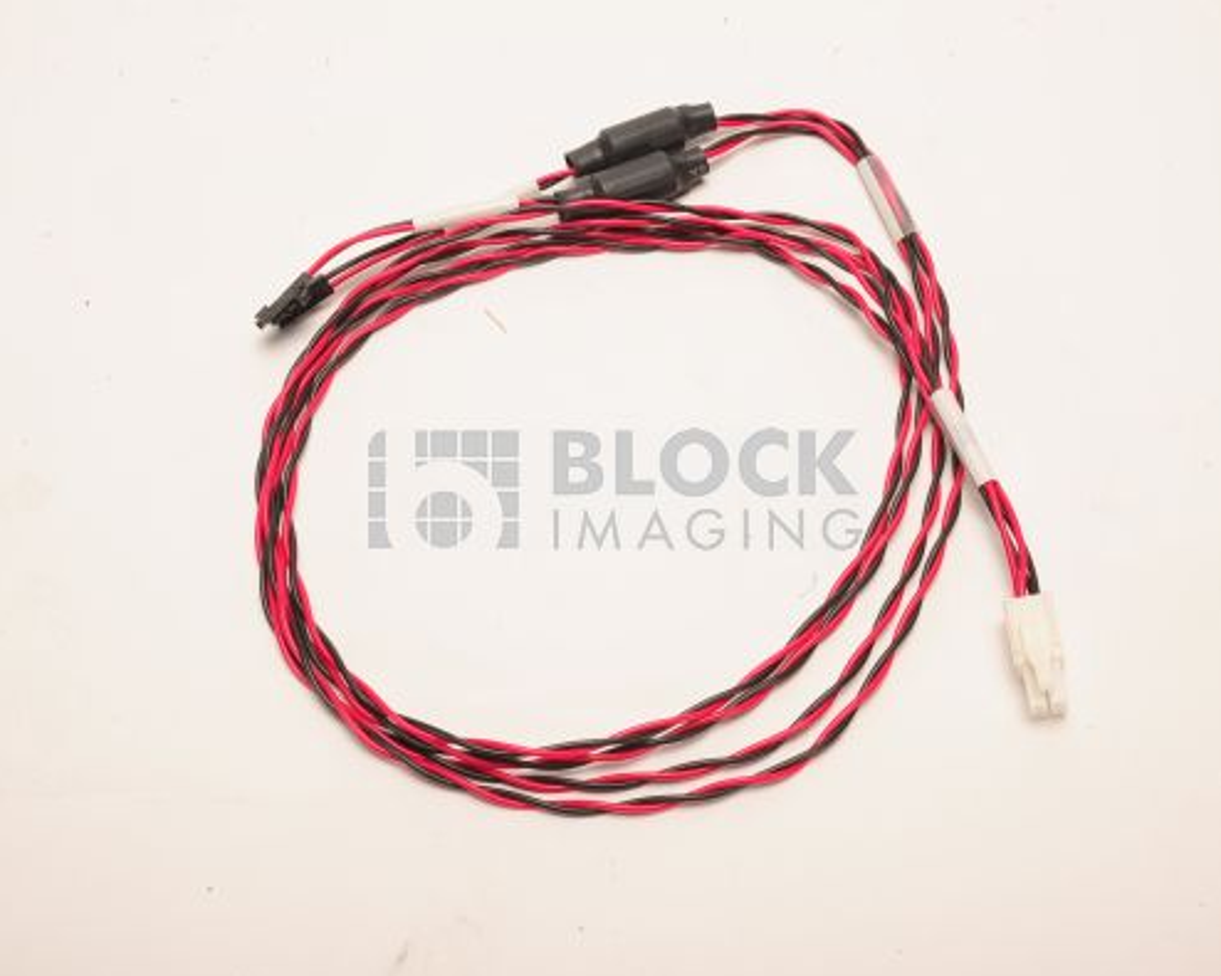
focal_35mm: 57
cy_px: 490
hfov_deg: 33.0
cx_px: 615
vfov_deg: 26.7
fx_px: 2059
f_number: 20
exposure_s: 1/125
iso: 320
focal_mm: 50
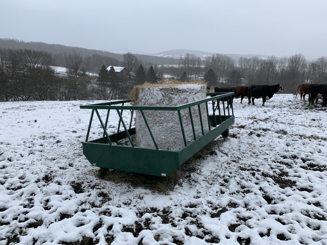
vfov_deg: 53.1
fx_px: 246
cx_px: 164
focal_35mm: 26
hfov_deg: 67.3
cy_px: 122
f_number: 1.8
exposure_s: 1/448
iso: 25
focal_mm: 4.25
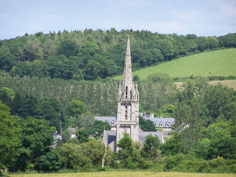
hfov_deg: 6.9
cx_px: 118
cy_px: 88
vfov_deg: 5.2
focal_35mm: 288
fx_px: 1963
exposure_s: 1/640
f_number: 3.3
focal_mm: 47.7
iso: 80
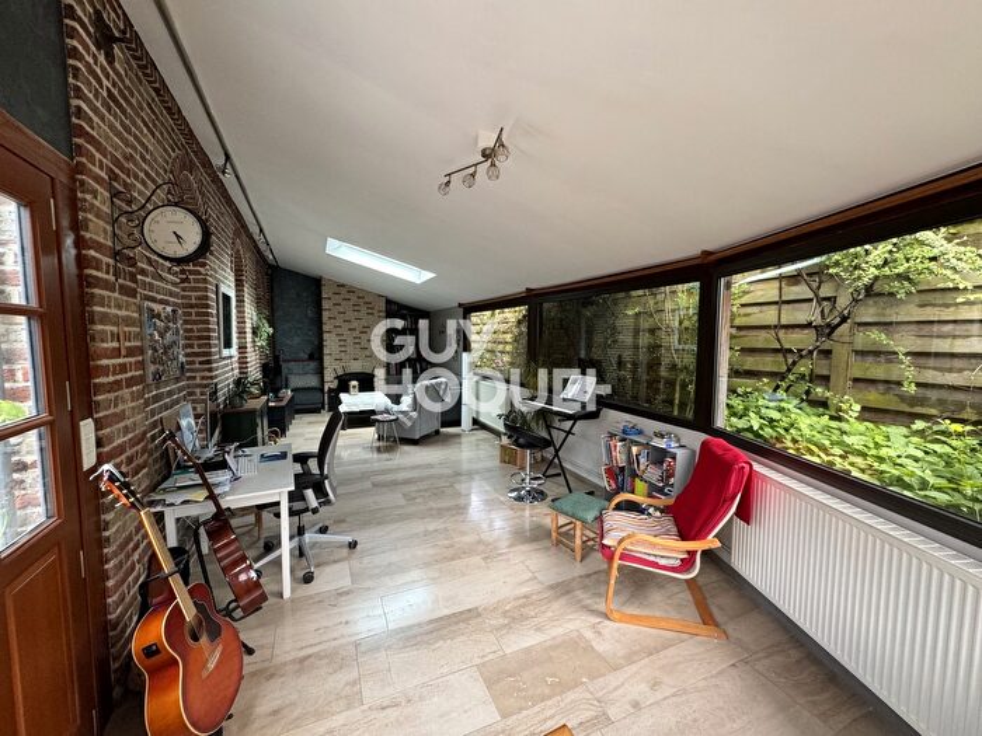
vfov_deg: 85.7
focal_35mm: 14
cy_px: 368
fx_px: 397
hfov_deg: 102.1
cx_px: 491
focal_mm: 2.22
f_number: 2.2
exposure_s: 1/99
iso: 200
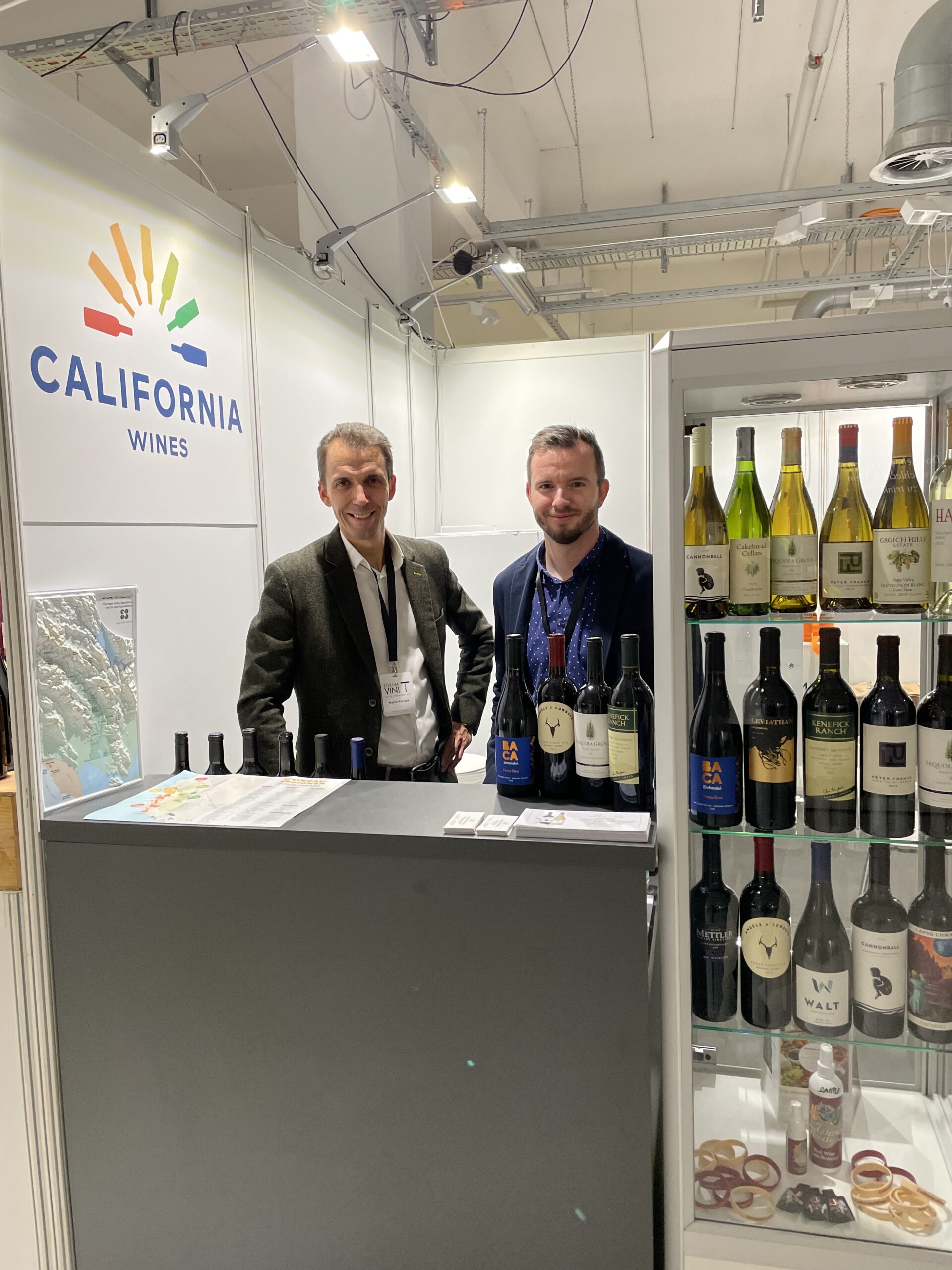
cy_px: 635
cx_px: 476
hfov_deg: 53.1
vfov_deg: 67.3
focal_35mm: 26
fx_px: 953
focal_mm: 4.2
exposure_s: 1/100
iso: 100
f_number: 1.6
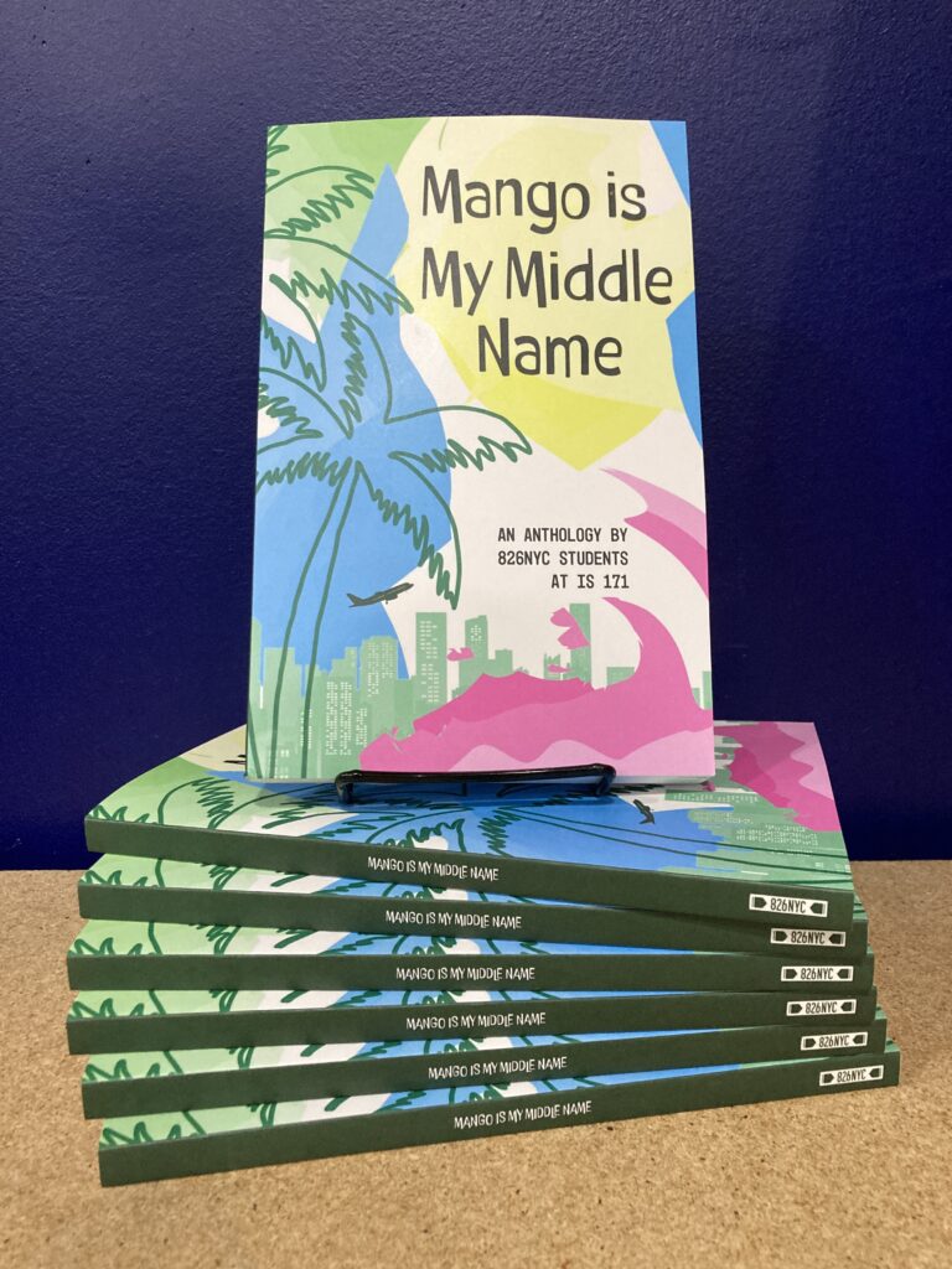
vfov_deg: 63.4
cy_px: 634
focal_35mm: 28
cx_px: 476
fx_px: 1027
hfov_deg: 49.7
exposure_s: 1/60
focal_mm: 3.99
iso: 320
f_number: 1.8
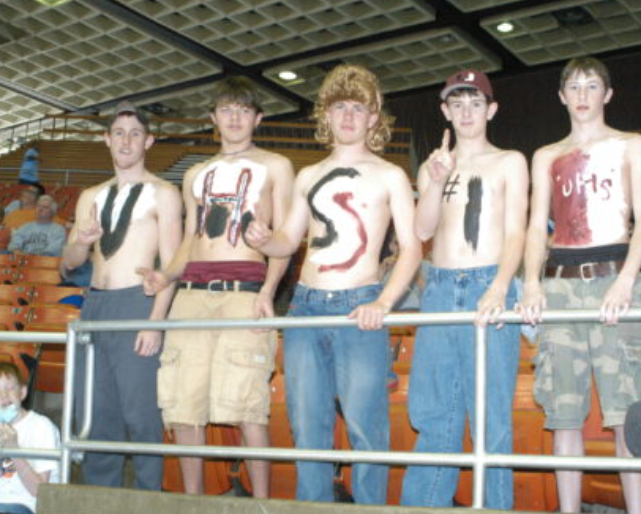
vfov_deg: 29.7
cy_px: 266
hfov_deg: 36.5
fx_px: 968
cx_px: 395
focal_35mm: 51
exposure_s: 1/60
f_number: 5.6
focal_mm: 28
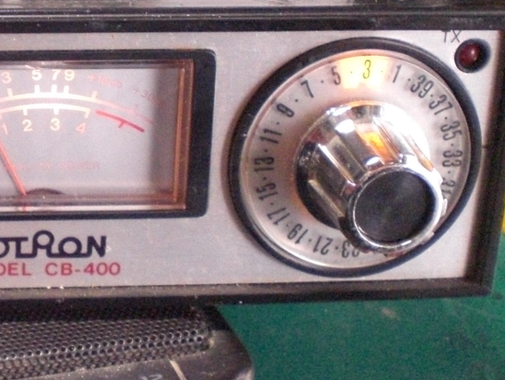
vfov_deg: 18.3
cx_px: 29
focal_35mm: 80
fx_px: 1168
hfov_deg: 23.6
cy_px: 78
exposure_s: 1/40
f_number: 3.1
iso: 800
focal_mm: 6.3
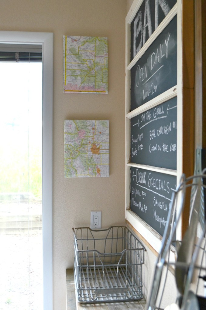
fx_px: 310
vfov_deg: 53.2
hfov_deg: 36.7
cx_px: 103
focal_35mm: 36
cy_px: 155
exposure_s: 1/125
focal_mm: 24
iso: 250
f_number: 5.6
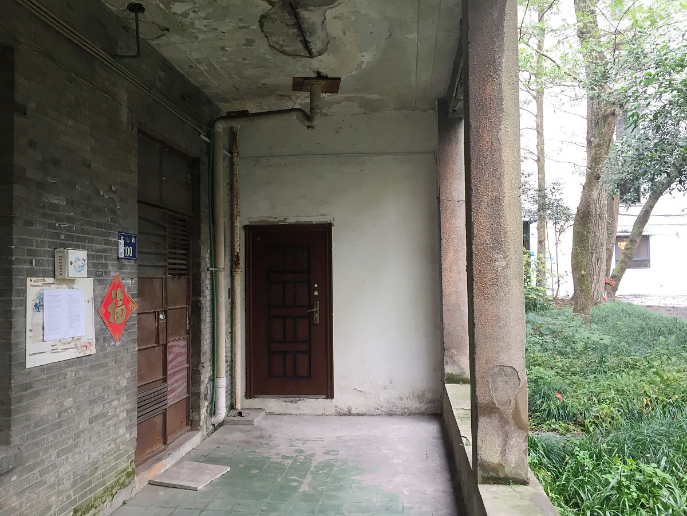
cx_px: 344
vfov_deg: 48.2
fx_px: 576
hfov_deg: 61.7
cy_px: 258
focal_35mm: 29
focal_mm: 4.15
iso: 40
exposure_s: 1/33
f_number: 2.2
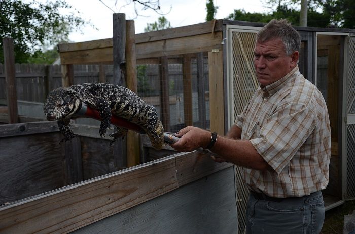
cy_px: 117
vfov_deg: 29.7
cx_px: 178
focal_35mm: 45
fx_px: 443
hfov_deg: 43.7
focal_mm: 30
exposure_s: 1/1000
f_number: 4.2
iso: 250
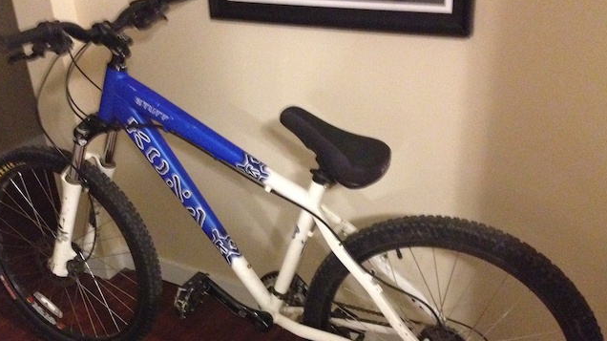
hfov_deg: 42.7
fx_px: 772
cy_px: 245
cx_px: 247
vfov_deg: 24.7
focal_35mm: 48
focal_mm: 4.28
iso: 800
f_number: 2.4
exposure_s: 1/15
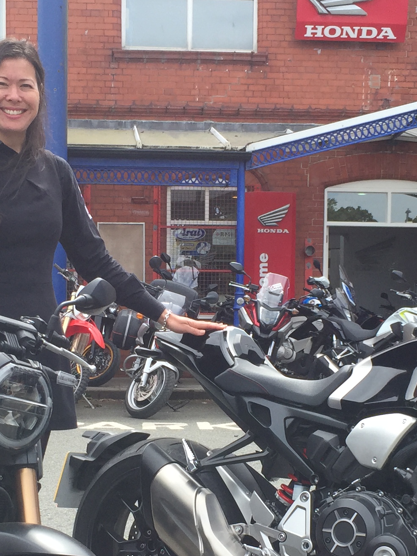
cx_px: 203
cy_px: 389
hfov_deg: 20.4
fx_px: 1157
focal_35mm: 72
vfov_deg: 26.8
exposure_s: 1/732
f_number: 2.2
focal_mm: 4.15
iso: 32
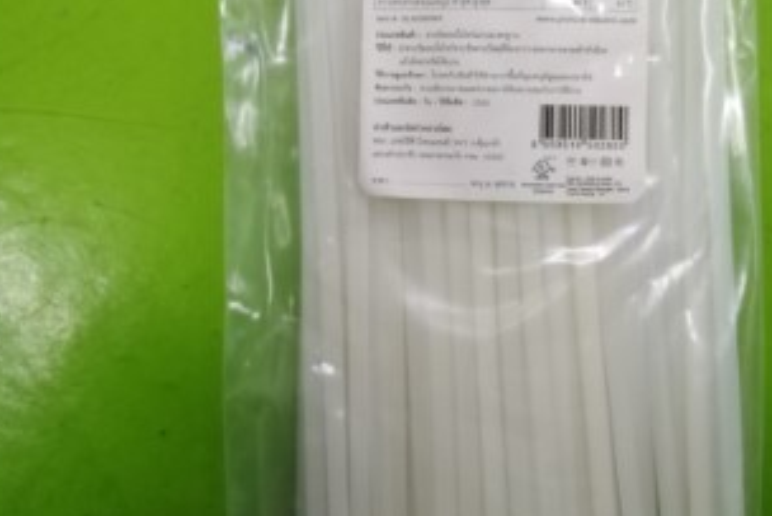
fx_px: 815
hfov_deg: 50.3
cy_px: 142
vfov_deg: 34.5
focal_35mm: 38
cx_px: 463
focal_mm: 3.59
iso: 395
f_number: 1.8
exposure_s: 1/30
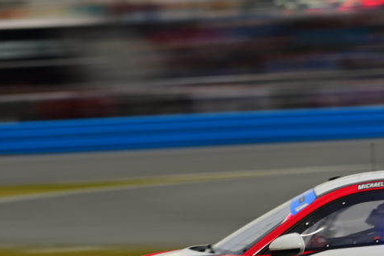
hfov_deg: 4.2
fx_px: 5216
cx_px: 388
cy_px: 60
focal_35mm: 489
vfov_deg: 2.8
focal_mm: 150
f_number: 2.8
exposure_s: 1/50
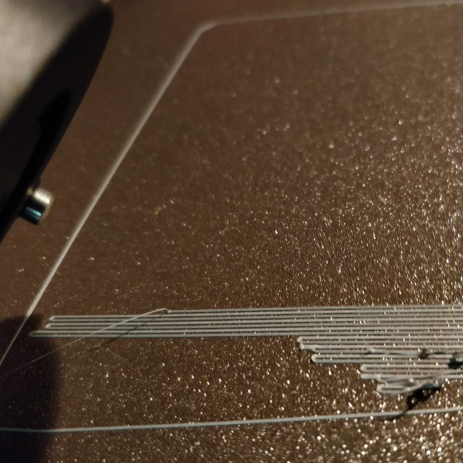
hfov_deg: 49.8
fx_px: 484
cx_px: 324
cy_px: 239
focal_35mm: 32
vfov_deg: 51.1
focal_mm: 4.1
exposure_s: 1/17
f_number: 1.7
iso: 2500
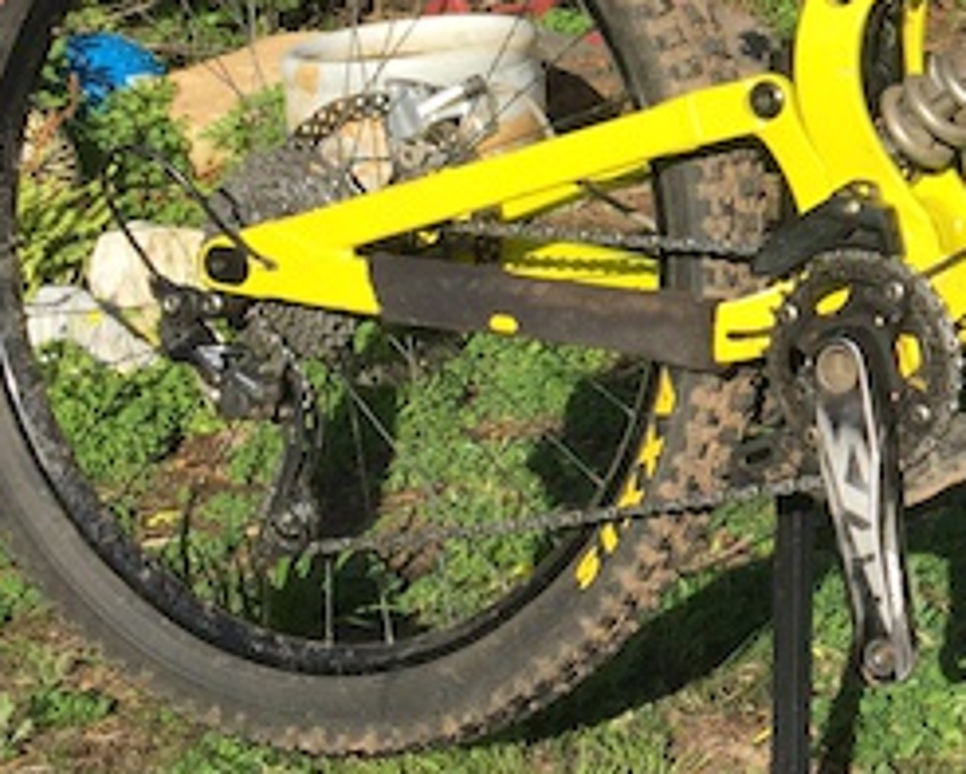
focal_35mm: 92
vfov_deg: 16.5
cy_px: 67
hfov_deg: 19.6
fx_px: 2631
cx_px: 1151
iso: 32
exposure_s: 1/1522
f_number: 2.2
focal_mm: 4.15
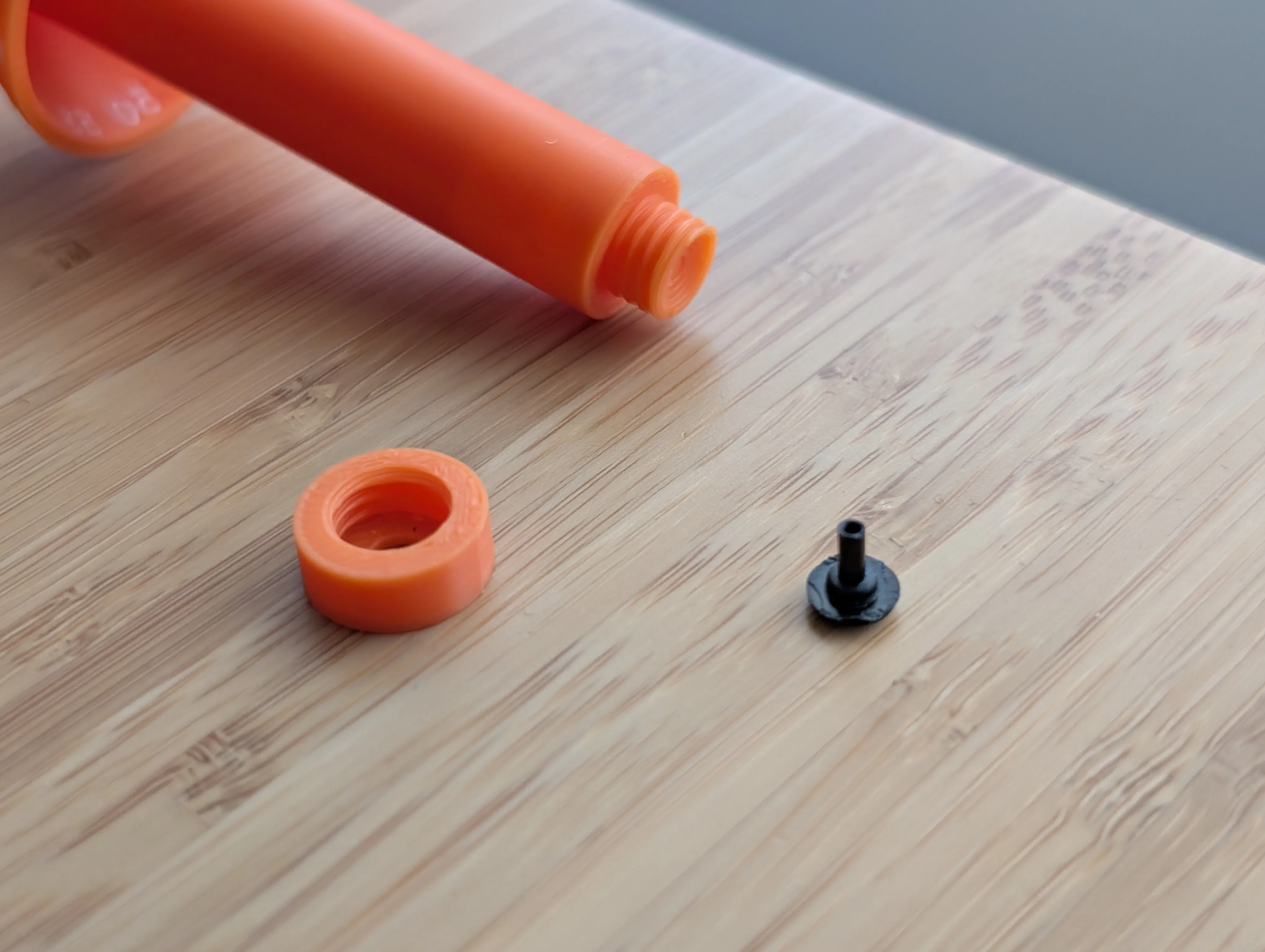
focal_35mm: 49
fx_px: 1793
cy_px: 476
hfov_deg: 38.9
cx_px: 632
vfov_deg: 29.7
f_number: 1.68
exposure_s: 1/115
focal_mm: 6.9
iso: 862
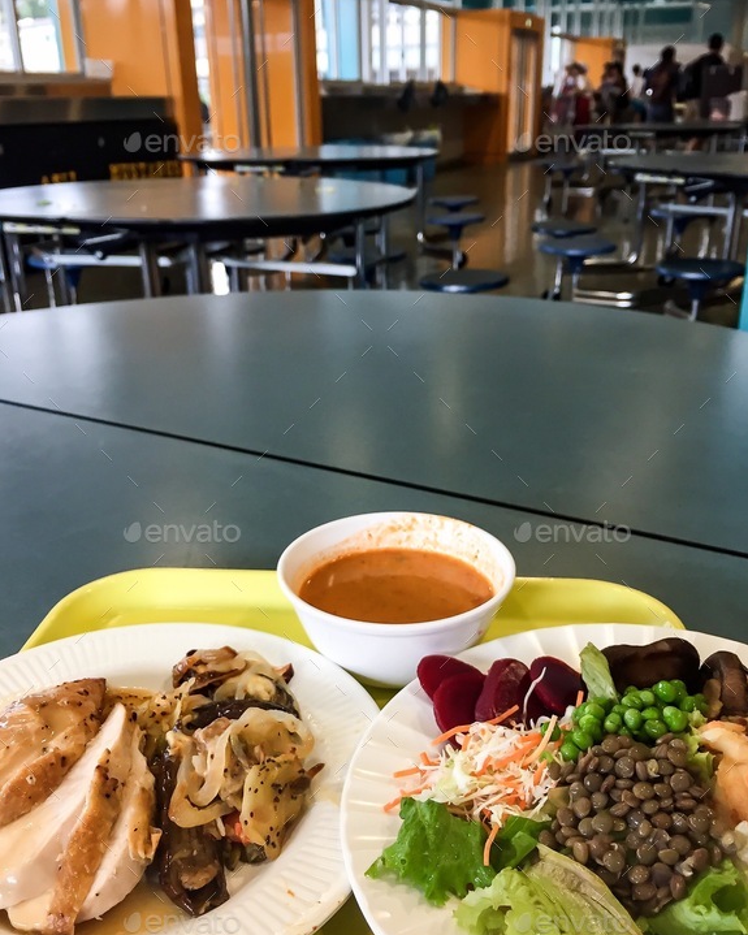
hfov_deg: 47.1
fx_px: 858
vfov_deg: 57.2
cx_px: 373
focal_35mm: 31
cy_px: 460
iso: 32
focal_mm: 4.15
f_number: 2.2
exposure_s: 1/30
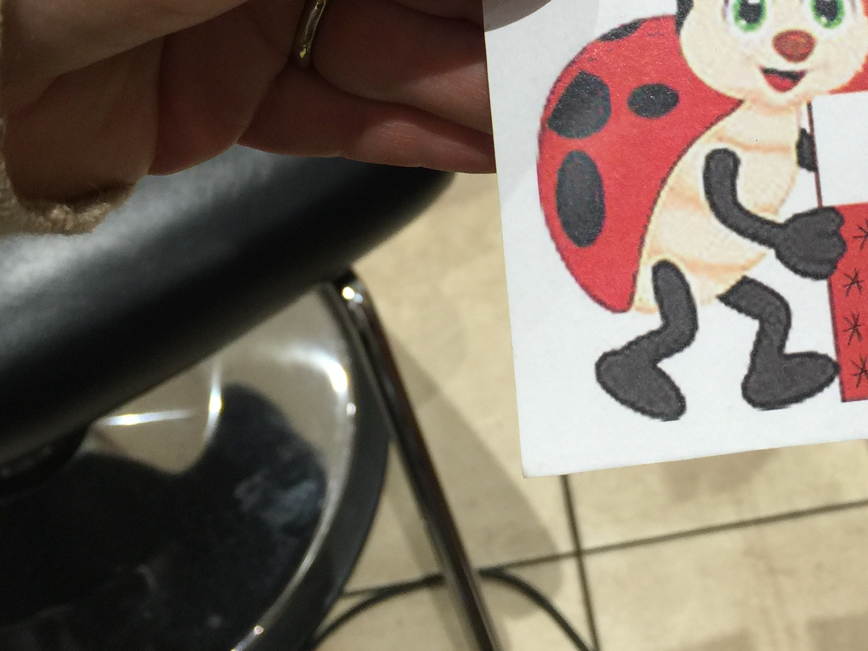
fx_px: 1479
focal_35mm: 59
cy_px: 61
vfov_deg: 24.1
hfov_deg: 32.0
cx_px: 660
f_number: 2.2
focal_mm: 4.15
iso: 32
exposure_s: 1/15
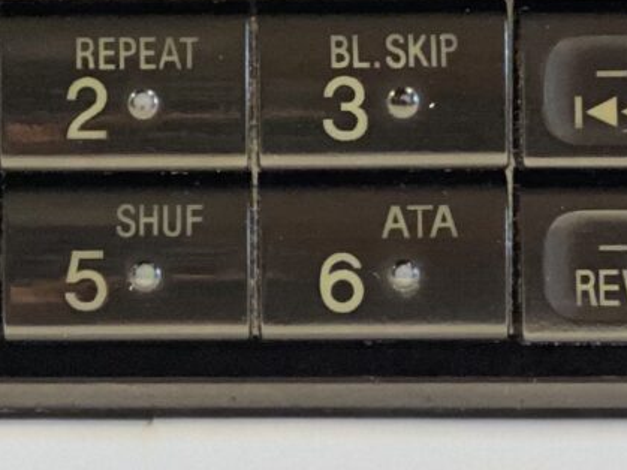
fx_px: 4599
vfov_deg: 5.8
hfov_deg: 7.8
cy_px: 87
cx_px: 46
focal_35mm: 254
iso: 320
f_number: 2
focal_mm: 6
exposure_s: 1/20
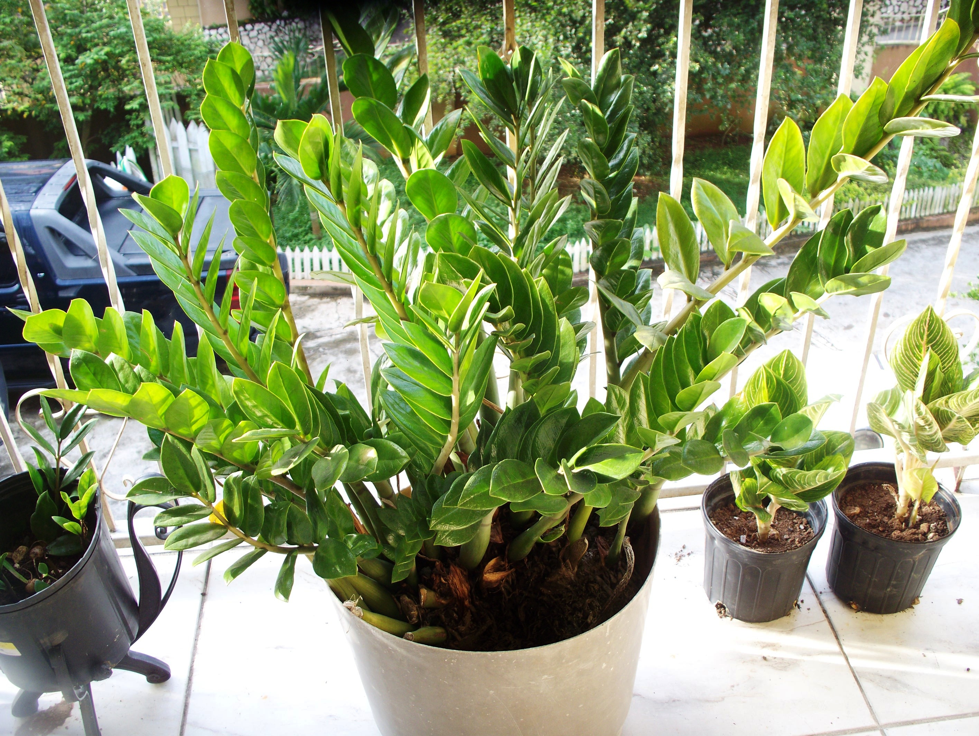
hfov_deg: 51.3
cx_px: 490
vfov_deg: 39.7
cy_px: 368
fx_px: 1019
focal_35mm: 36
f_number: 2.8
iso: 80
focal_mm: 7.54
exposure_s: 1/60
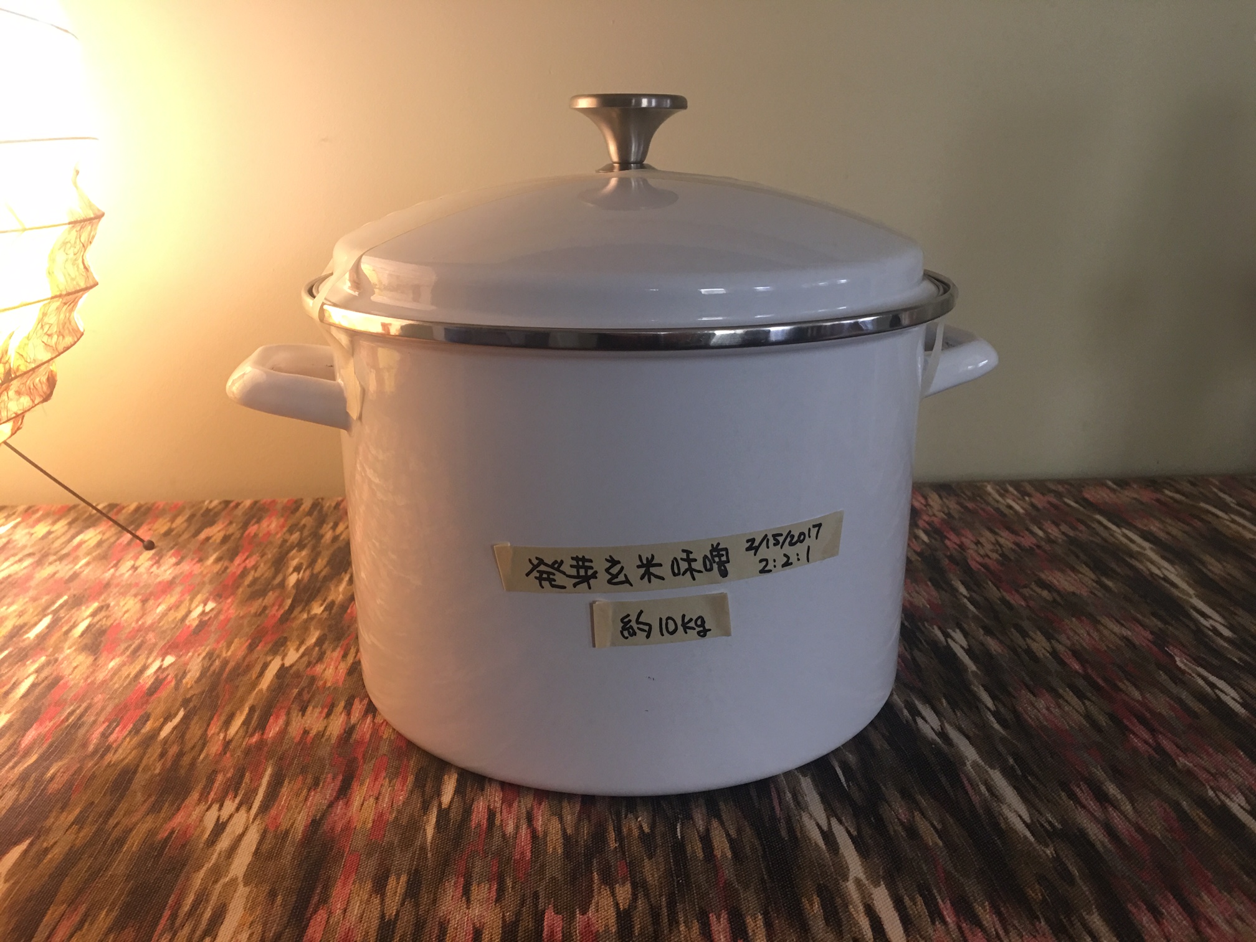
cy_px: 471
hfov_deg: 61.7
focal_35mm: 29
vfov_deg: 48.2
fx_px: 1052
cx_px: 628
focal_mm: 4.15
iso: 50
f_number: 2.2
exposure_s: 1/15
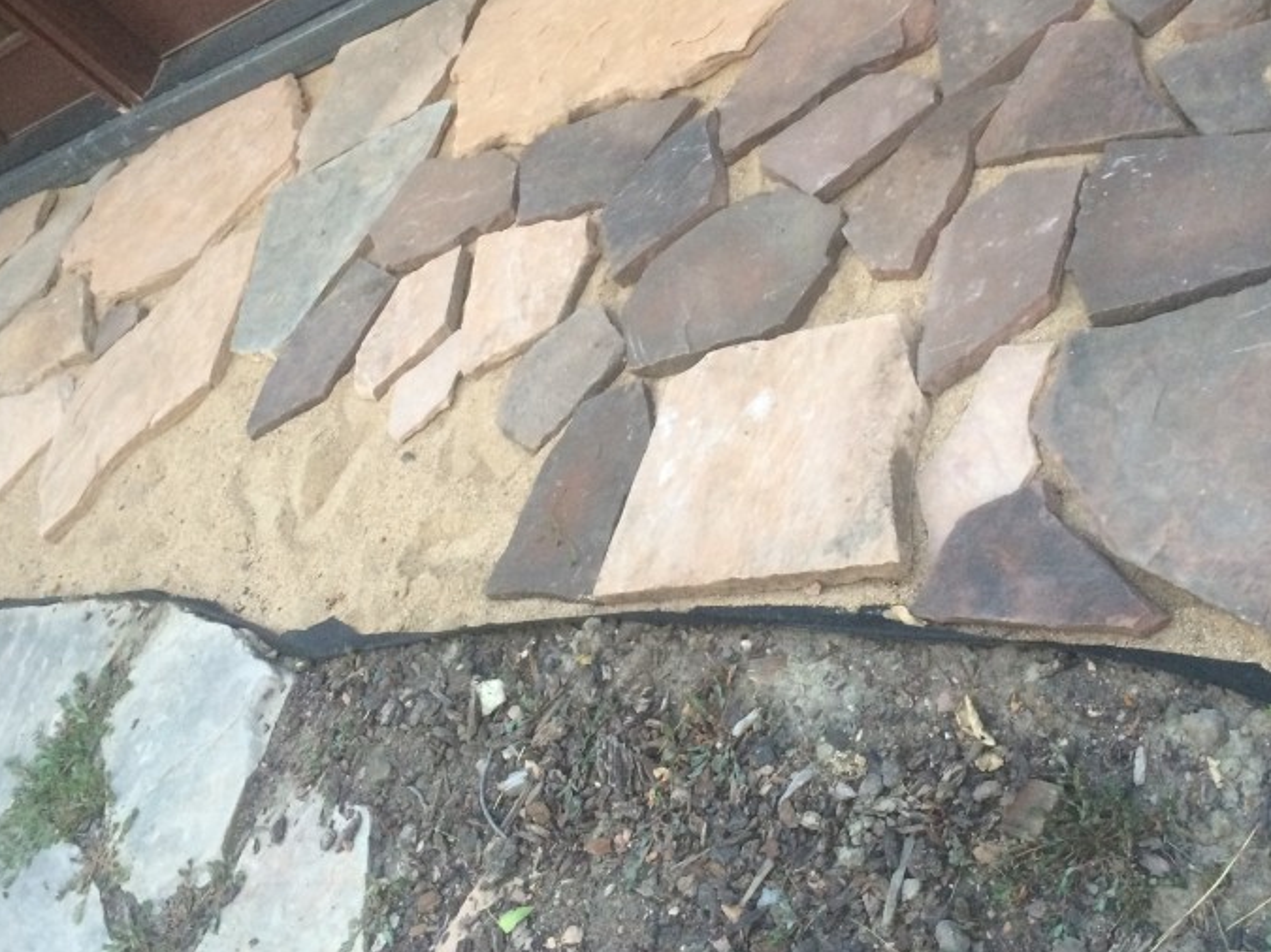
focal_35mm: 44
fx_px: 1615
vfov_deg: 32.6
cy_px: 324
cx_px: 672
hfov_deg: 42.9
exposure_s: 1/30
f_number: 2.2
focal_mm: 4.15
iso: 125
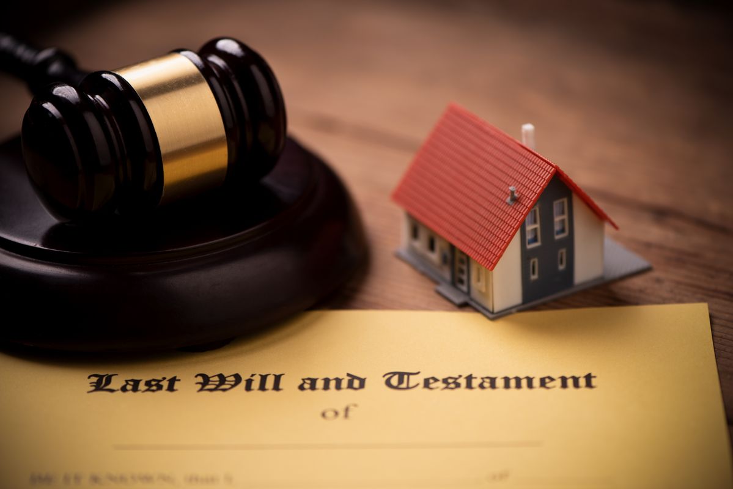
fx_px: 2138
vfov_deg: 13.0
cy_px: 244
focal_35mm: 105
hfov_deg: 19.5
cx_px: 366
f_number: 4
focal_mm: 105
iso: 64
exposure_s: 1/500
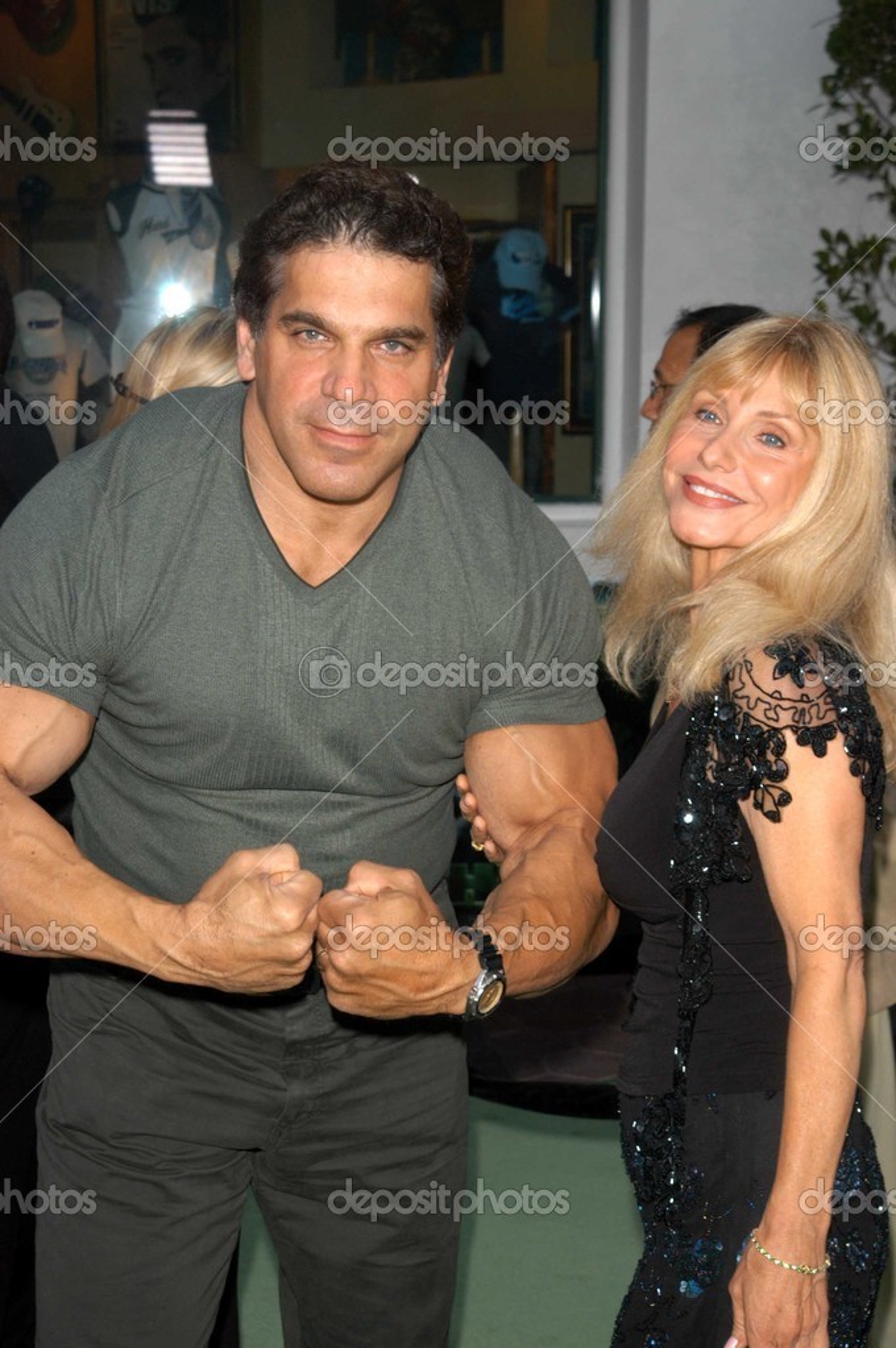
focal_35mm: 63
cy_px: 674
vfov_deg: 31.9
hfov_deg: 21.5
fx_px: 2357
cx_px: 448
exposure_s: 1/180
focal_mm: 42
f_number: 7.1
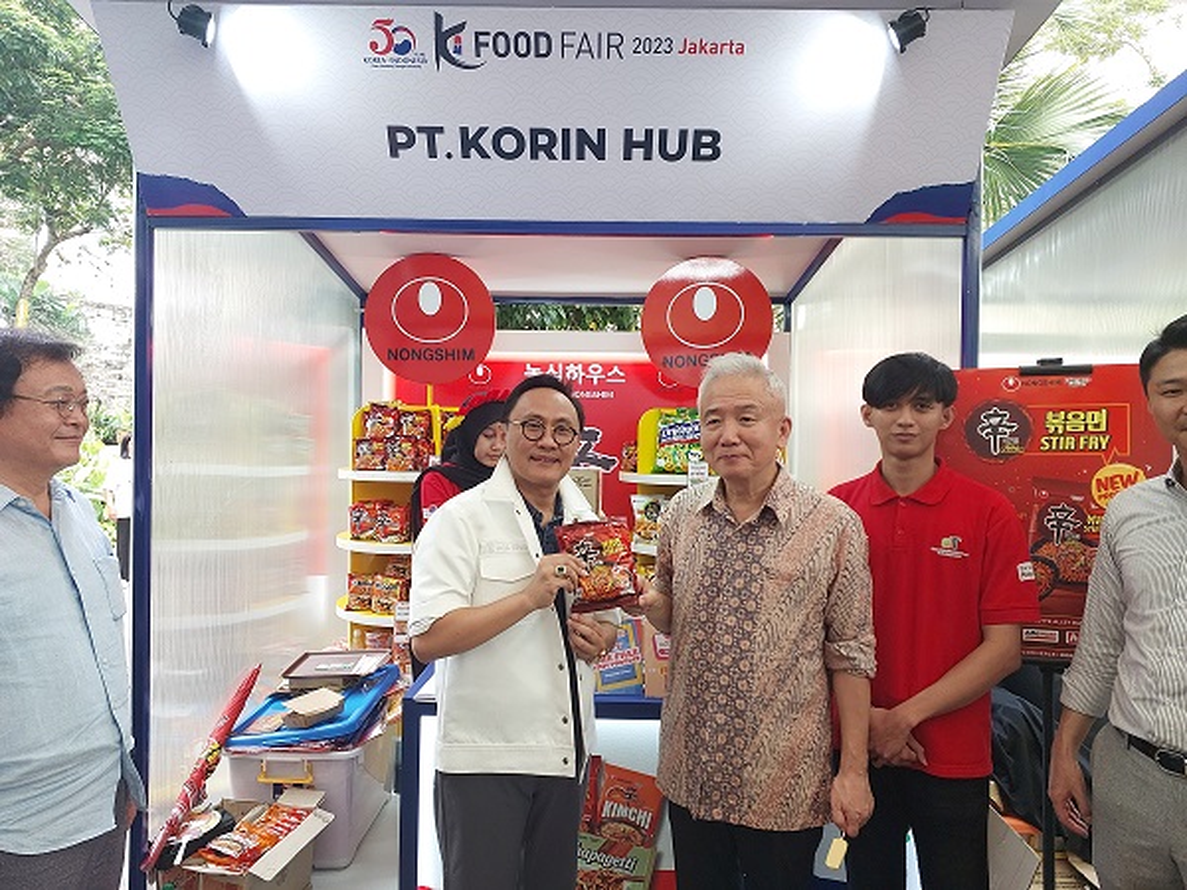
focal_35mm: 23
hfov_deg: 73.9
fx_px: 789
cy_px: 445
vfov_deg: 58.9
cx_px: 594
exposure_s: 1/50
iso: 200
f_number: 1.8
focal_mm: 5.06
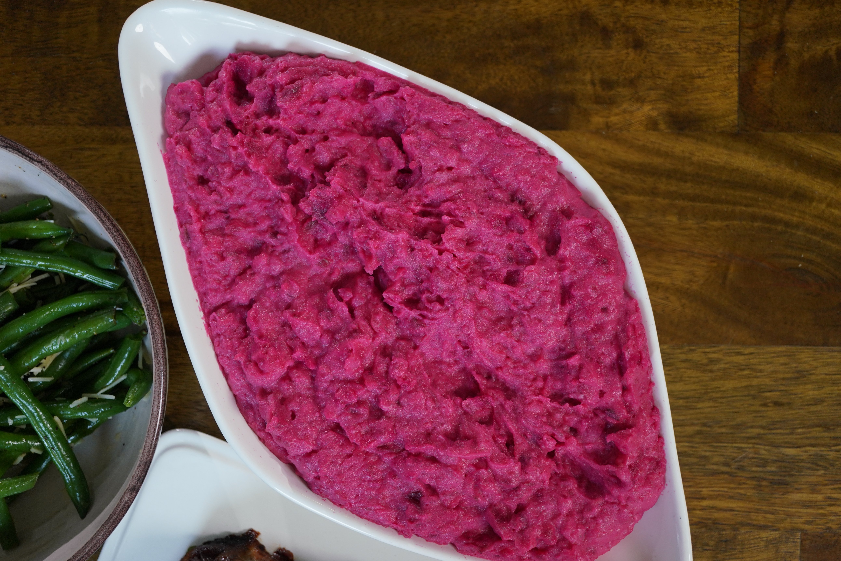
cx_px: 420
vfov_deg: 29.9
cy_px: 280
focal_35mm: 45
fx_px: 1051
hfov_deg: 43.6
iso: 500
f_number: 3.5
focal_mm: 30
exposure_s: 1/160
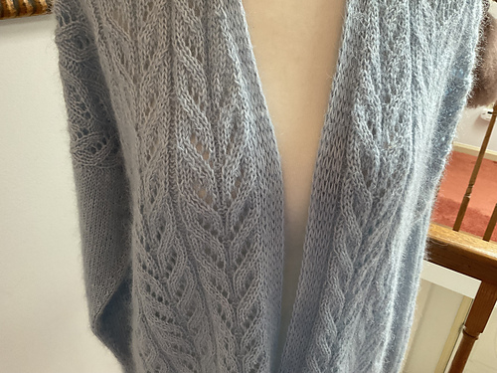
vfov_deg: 48.2
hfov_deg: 61.7
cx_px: 248
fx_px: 416
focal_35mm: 29
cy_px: 186
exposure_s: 1/60
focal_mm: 3
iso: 125
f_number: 1.8
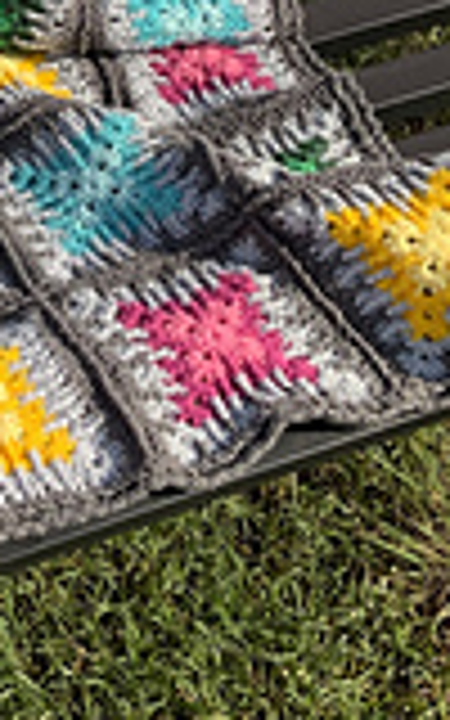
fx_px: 1884
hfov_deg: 13.1
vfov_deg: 20.7
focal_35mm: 96
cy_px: -45
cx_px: -173
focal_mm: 3
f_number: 1.8
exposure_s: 1/500
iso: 16
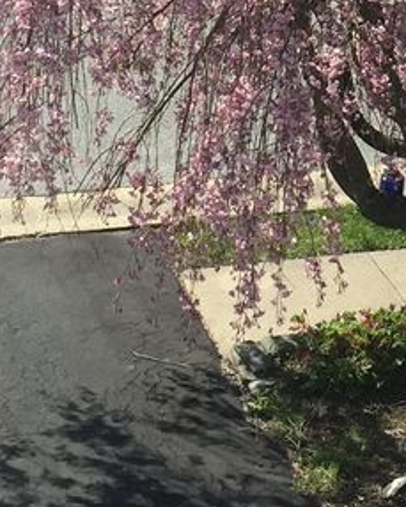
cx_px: 434
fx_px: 2027
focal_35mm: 135
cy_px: -157
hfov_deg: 11.3
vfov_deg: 13.7
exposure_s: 1/1236
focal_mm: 4.15
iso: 32
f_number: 2.2
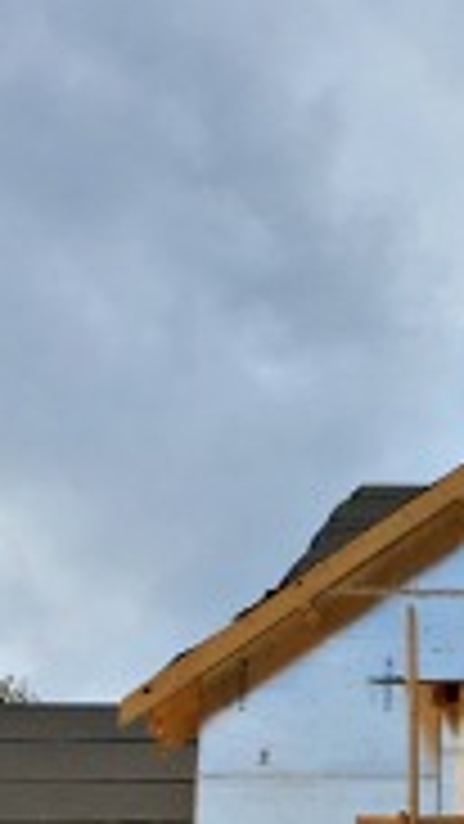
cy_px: 1184
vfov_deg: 14.6
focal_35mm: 138
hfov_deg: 8.1
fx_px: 3017
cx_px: 1140
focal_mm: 4.15
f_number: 2.2
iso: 25
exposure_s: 1/1221
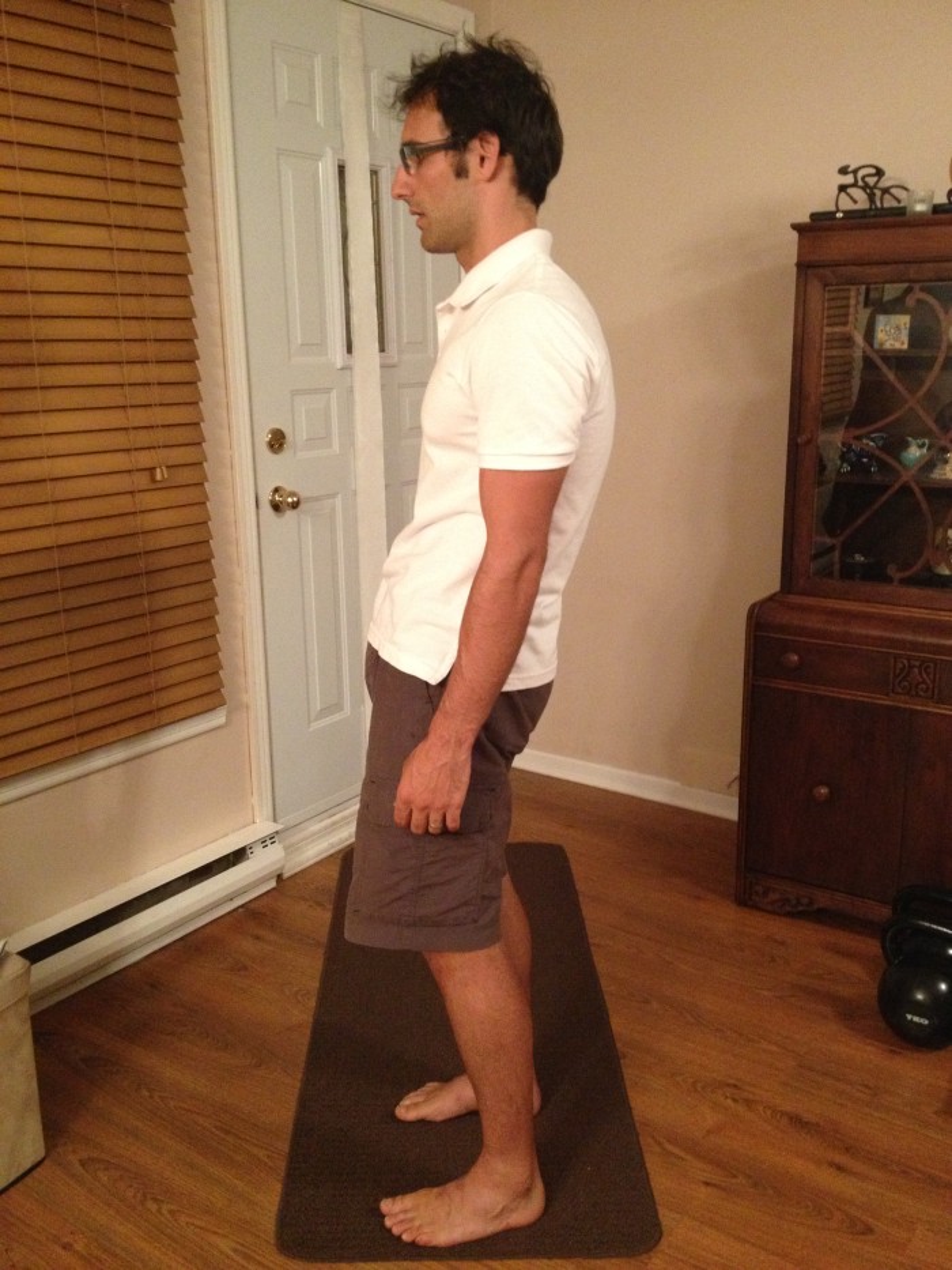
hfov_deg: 40.7
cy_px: 635
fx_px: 1283
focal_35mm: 35
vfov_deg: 52.6
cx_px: 476
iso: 500
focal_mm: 4.28
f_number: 2.4
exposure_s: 1/15
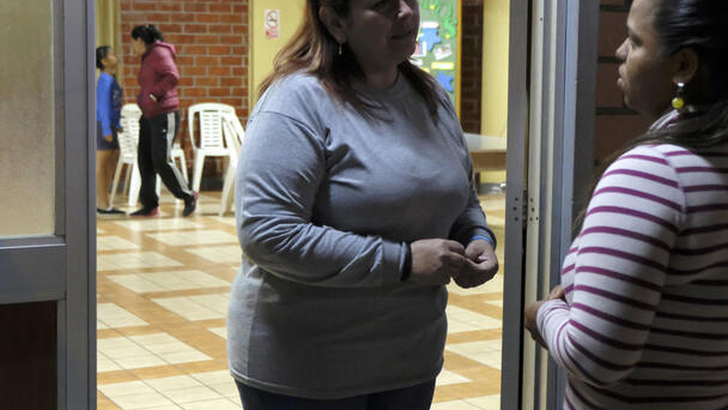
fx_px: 1197
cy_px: 161
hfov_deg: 33.8
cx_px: 316
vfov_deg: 19.4
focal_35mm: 62
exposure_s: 1/125
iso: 6400
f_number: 3.6
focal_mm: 30.2
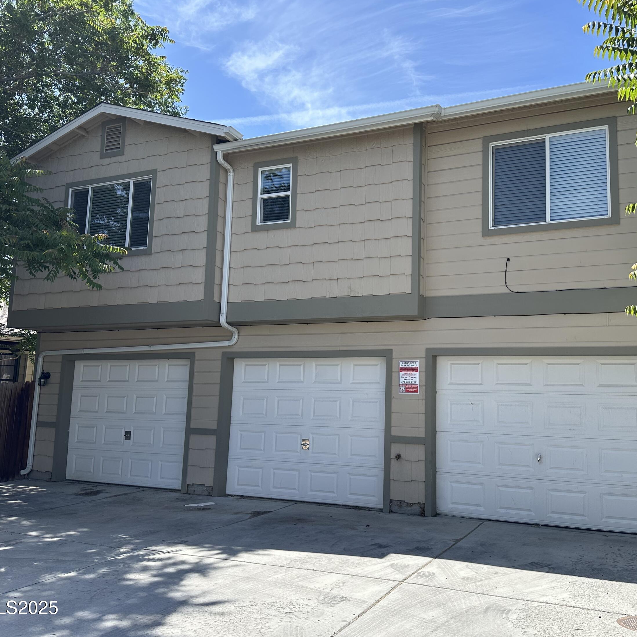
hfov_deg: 55.3
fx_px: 604
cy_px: 311
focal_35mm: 29
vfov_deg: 55.6
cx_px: 375
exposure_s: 1/2469
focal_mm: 6.86
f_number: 1.78
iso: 80
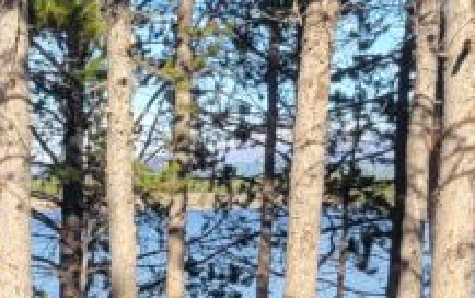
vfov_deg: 9.9
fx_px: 1684
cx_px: -274
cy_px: 399
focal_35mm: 130
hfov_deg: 14.7
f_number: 1.8
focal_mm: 5.4
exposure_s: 1/709
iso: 40
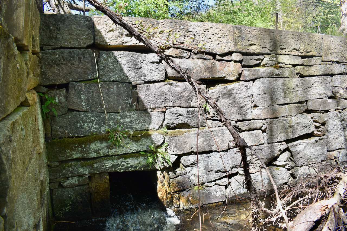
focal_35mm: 27
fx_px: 260
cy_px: 116
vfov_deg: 48.0
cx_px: 174
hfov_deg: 67.4
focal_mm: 18
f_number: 5.6
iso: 200
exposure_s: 1/250
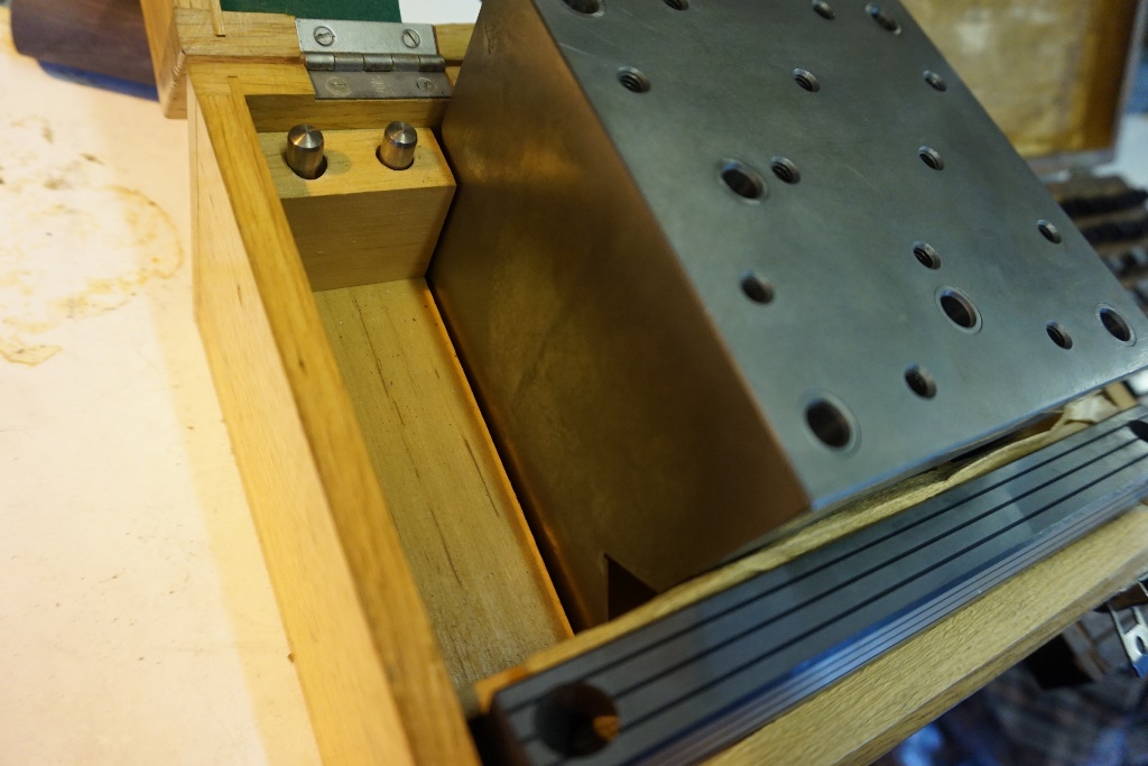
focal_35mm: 24
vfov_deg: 53.1
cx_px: 574
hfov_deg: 73.7
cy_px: 383
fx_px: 765
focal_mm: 16
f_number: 4
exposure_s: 1/60
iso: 1600
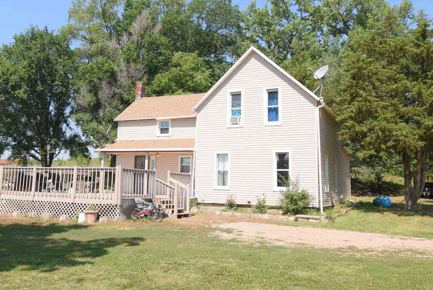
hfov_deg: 55.7
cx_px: 199
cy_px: 127
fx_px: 409
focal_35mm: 34
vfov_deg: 38.9
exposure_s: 1/250
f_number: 8
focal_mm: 20
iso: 200
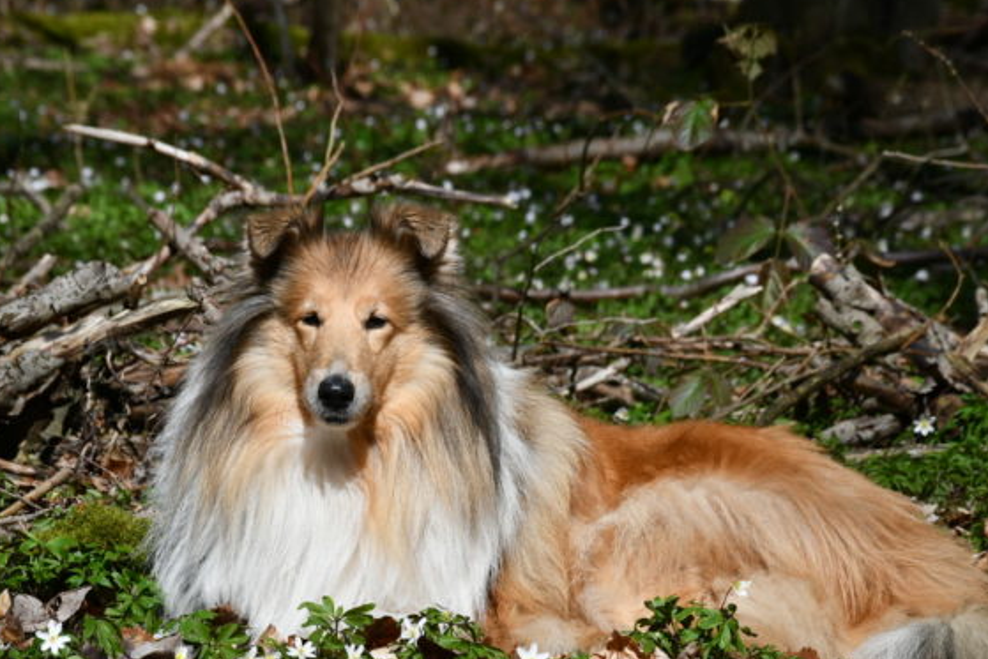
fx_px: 6478
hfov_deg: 8.7
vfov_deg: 5.8
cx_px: 437
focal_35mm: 236
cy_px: 454
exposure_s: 1/500
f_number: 8
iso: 140
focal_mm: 105
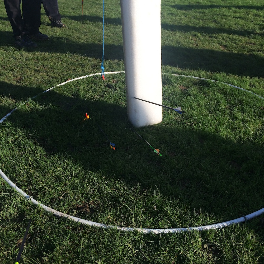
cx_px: 135
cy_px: 102
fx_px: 302
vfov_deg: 46.9
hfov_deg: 47.2
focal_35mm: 35
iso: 32
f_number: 2.2
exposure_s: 1/1642
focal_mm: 4.15
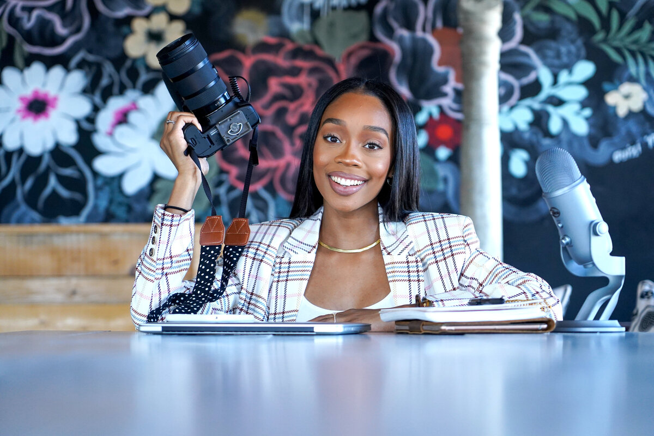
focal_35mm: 105
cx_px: 327
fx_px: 1907
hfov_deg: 19.5
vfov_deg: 13.0
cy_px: 218
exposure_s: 1/200
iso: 2000
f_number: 4
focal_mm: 105
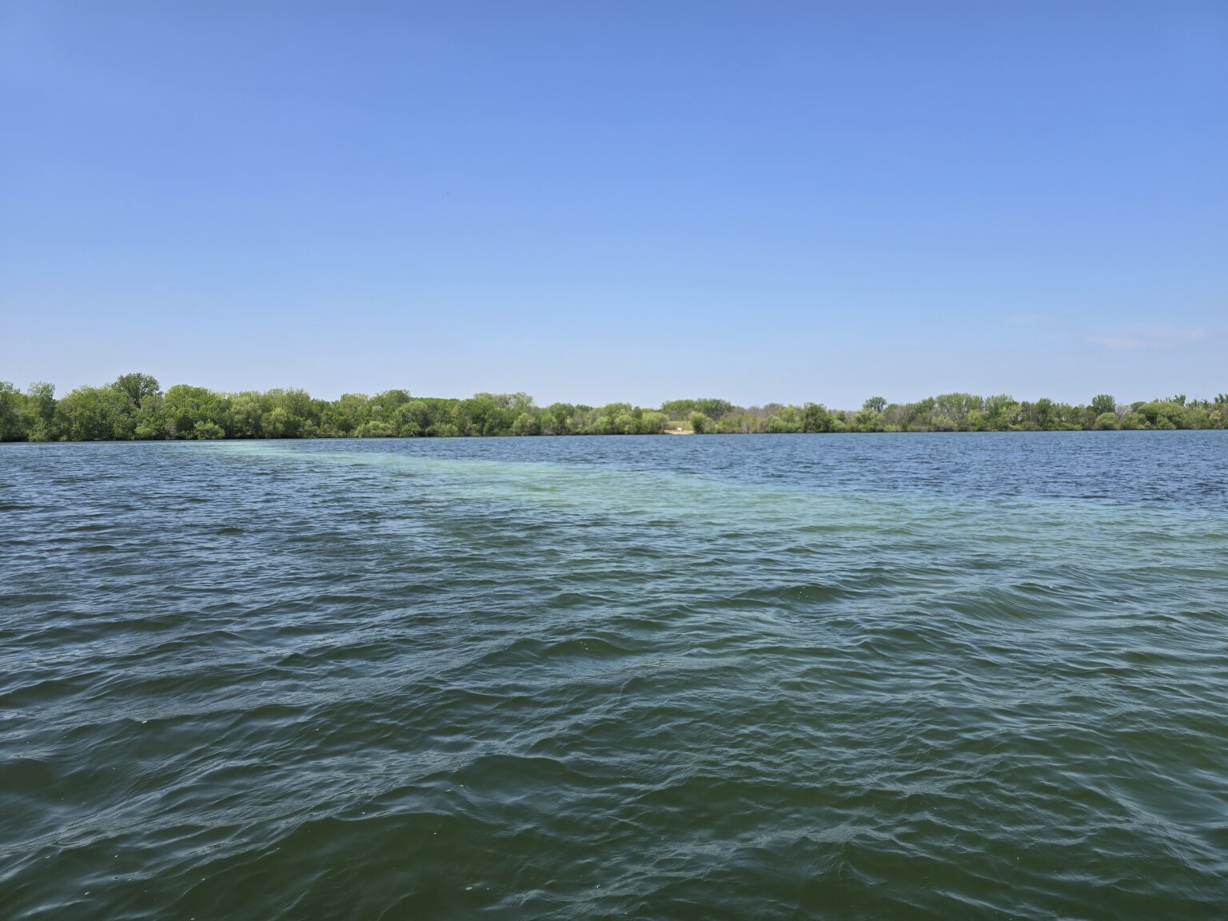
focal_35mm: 23
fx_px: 816
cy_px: 460
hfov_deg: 73.9
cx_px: 614
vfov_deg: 58.9
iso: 12
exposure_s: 1/809
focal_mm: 6.3
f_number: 1.7
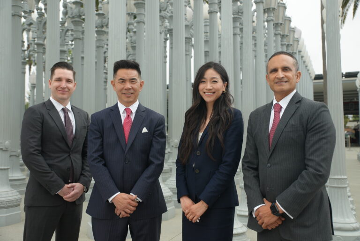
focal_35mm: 38
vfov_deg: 35.1
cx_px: 180
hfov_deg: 50.7
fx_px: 380
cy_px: 120
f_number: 4
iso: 160
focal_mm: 38
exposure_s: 1/160
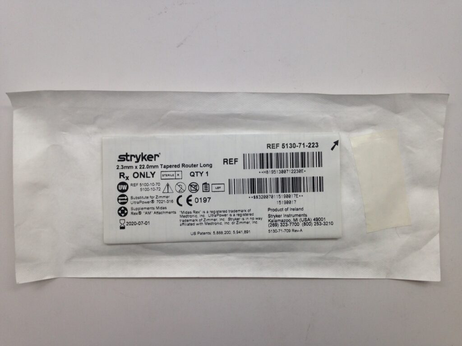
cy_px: 173
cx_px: 231
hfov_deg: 55.4
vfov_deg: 42.9
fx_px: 440
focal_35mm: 33
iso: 50
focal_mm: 4.12
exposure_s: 1/60
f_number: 2.4
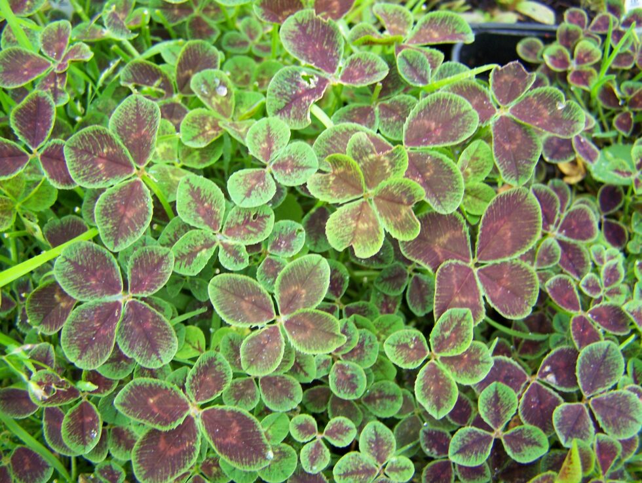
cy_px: 242
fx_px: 705
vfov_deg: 37.8
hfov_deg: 48.9
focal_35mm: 38
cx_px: 321
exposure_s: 1/30
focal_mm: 6.3
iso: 125
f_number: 2.8
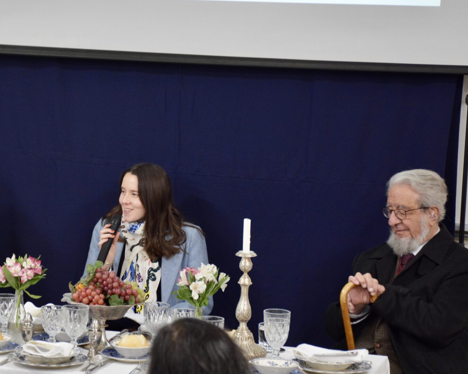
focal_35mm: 160
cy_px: 187
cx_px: 144
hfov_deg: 12.1
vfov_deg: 9.7
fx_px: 2212
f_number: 5
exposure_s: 1/20
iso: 1250
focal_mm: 75
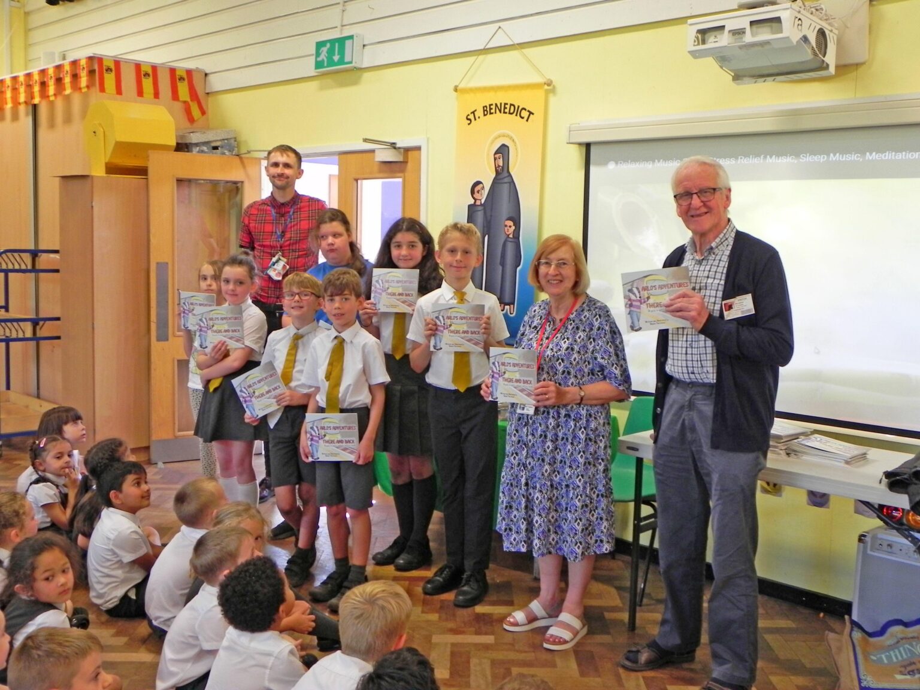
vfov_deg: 38.7
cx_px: 460
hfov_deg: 50.1
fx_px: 983
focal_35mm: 37
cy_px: 345
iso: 196
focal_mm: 6.6
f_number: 3.2
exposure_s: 1/30
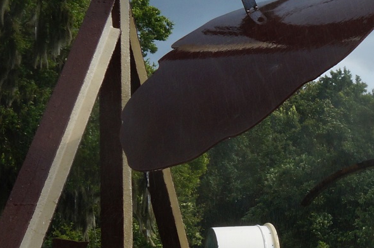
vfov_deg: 14.0
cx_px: 596
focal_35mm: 97
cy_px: 192
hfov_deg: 18.2
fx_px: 1003
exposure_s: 1/125
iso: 200
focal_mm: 19
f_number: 16
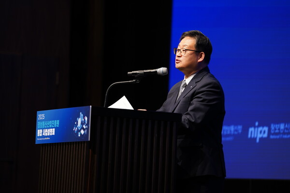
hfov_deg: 10.3
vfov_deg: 6.9
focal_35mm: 200
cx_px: 145
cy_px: 96
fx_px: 1611
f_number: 2.8
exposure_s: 1/100
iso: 500
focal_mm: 200
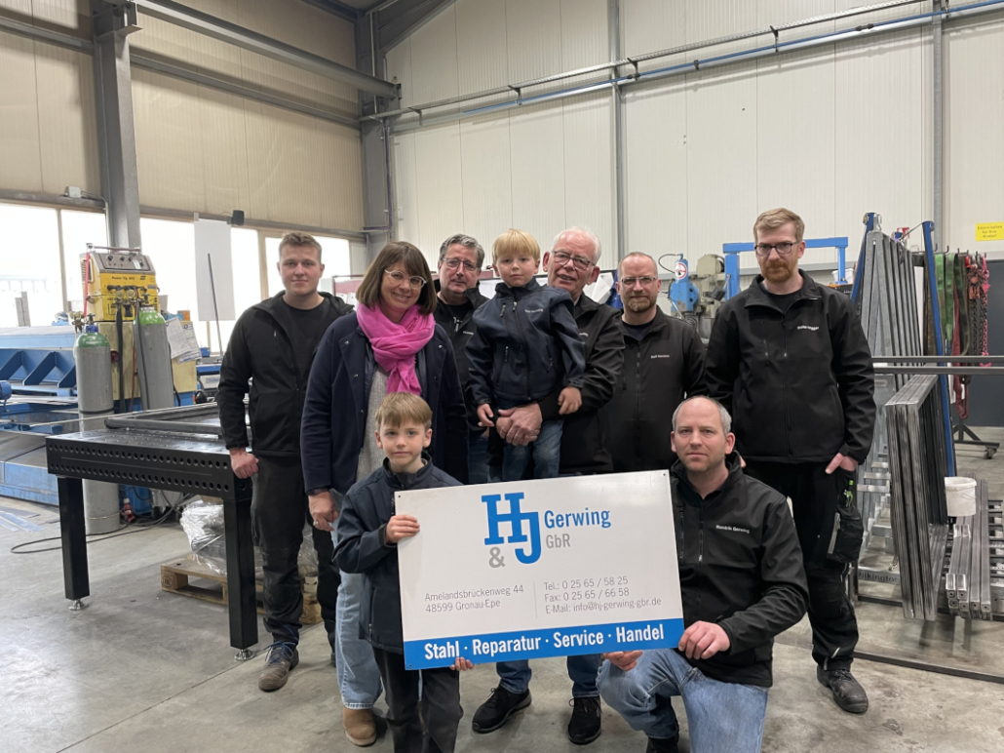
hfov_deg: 67.3
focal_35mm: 26
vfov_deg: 53.0
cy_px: 376
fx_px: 754
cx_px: 502
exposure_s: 1/50
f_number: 1.6
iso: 125
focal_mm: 4.2
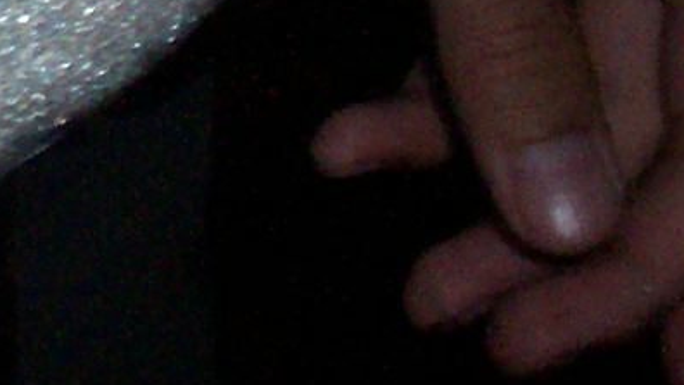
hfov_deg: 8.7
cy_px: -490
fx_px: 4136
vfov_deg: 5.2
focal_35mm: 228
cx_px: -846
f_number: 4.5
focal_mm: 5.9
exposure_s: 1/64
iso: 140
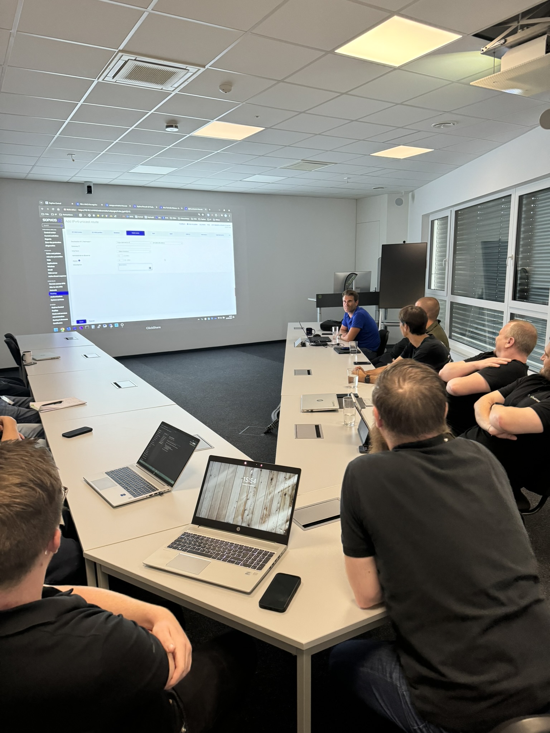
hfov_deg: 56.8
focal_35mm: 24
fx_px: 508
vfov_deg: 71.6
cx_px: 275
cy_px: 366
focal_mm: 6.76
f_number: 1.78
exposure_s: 1/60
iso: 400
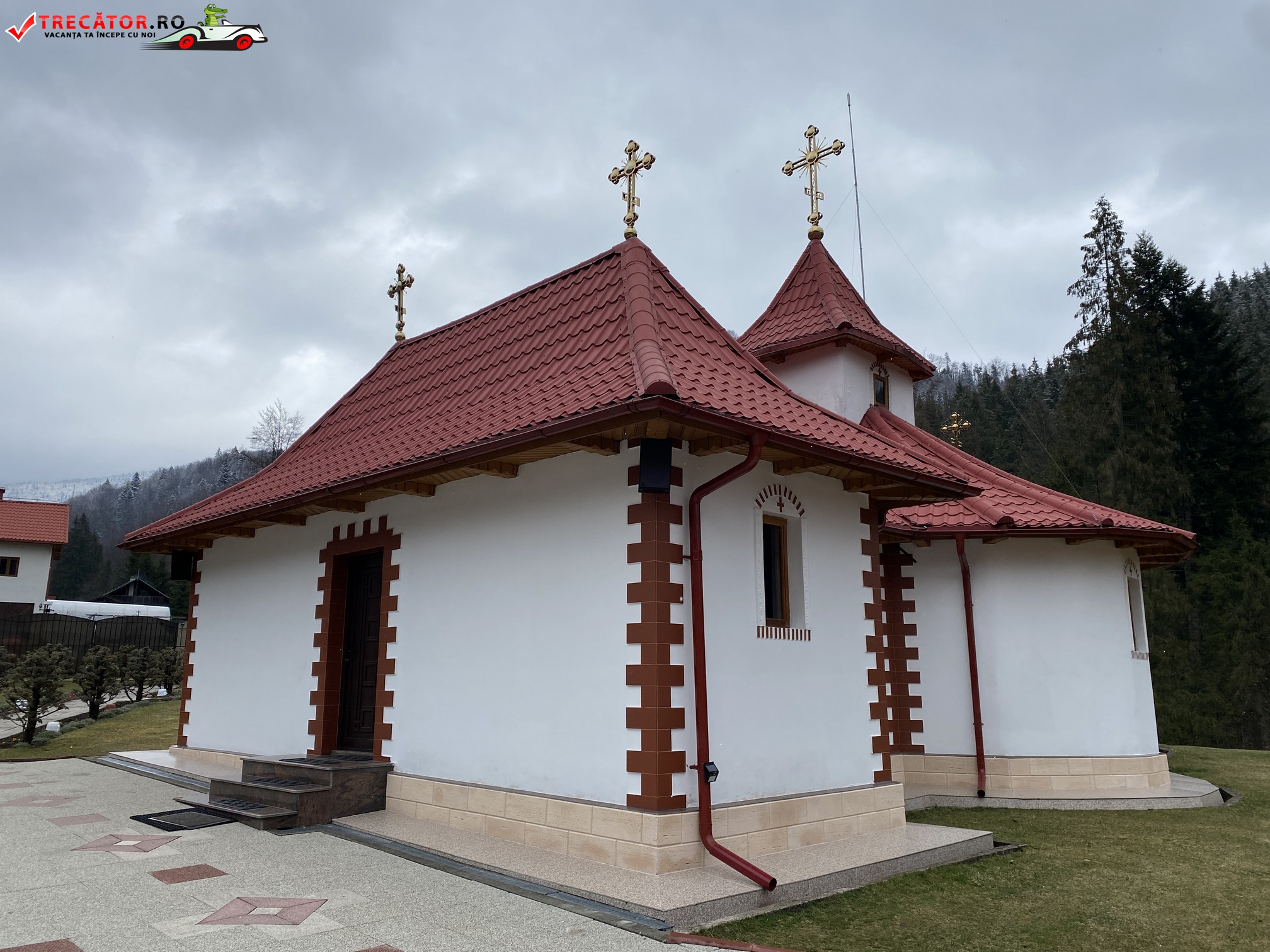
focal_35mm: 26
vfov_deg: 53.1
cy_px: 476
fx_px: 954
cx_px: 635
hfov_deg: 67.3
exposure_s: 1/1522
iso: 32
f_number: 1.8
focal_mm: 4.25
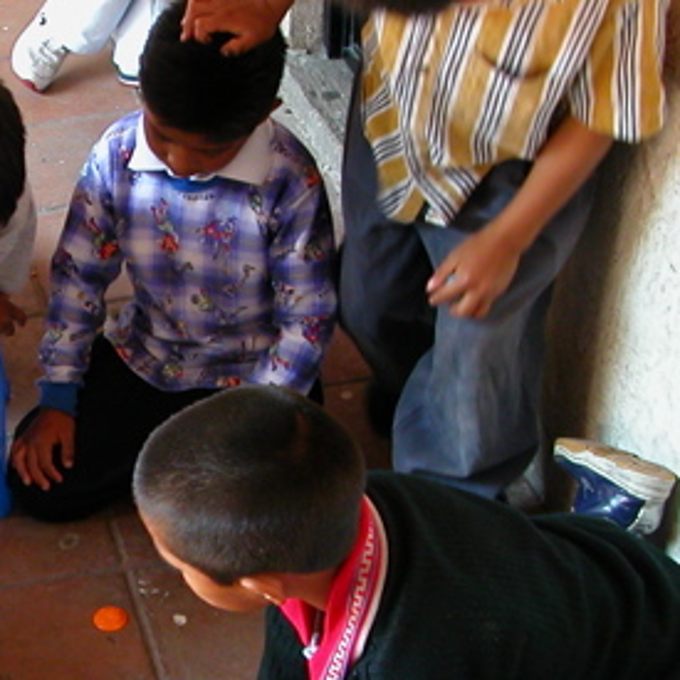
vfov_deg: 22.6
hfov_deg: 22.2
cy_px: 502
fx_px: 1689
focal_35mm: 76
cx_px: 52
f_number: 2.7
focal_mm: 5.6
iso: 100
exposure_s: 1/35.3
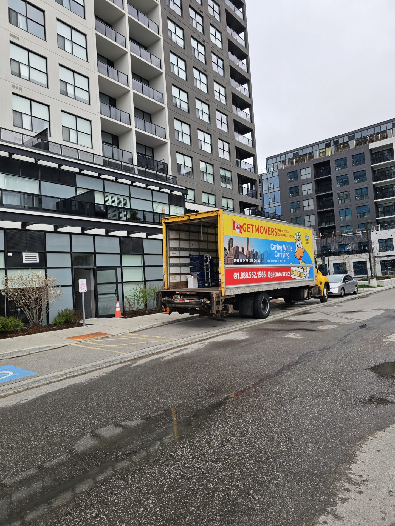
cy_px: 263
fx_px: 350
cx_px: 198
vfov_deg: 73.9
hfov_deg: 58.9
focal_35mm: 23
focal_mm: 6.3
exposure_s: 1/253
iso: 10
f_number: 1.7
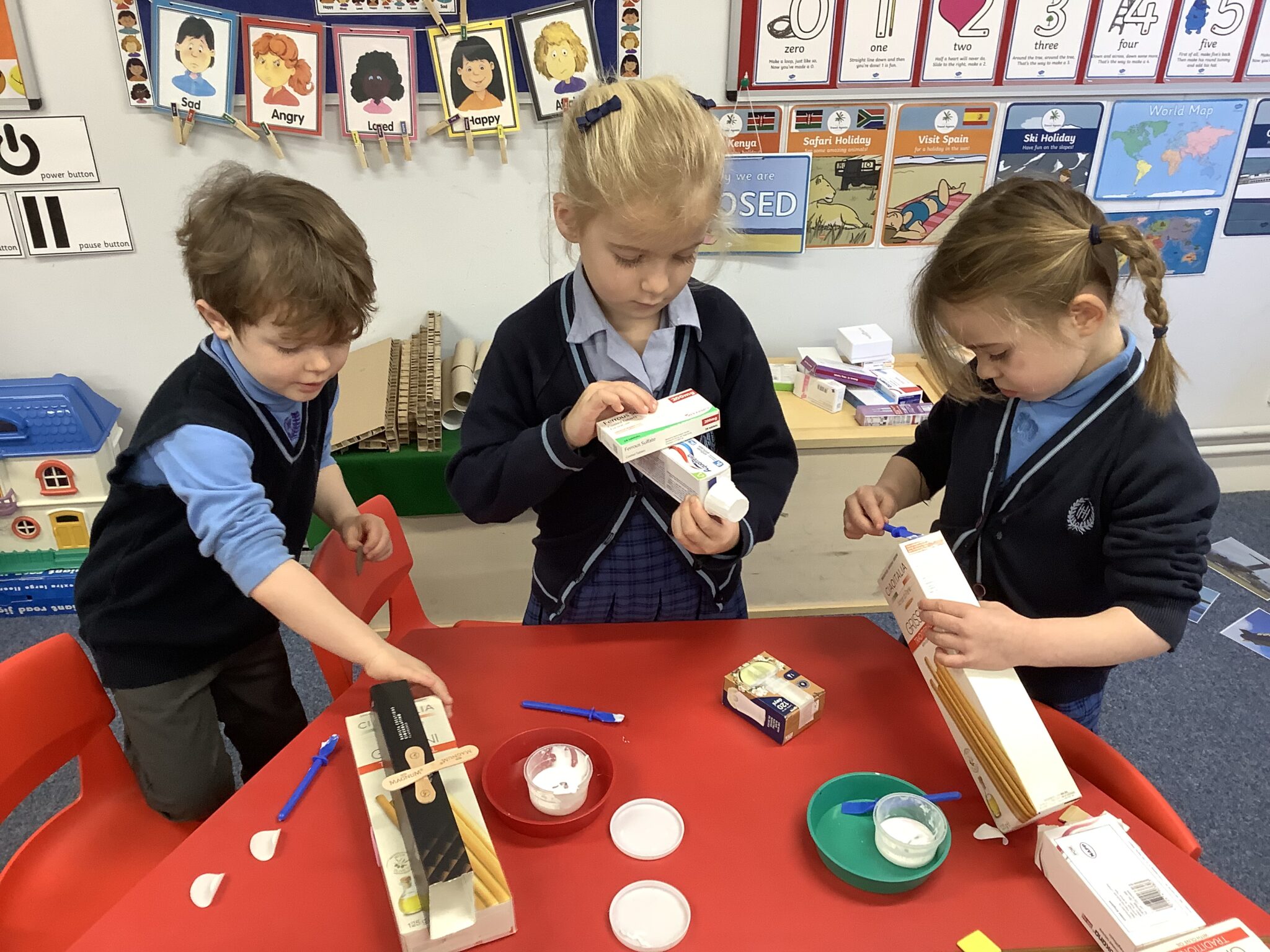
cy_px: 476
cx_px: 635
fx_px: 1137
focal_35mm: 31
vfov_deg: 45.4
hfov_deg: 58.4
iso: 125
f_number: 2.4
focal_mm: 3.3
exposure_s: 1/60
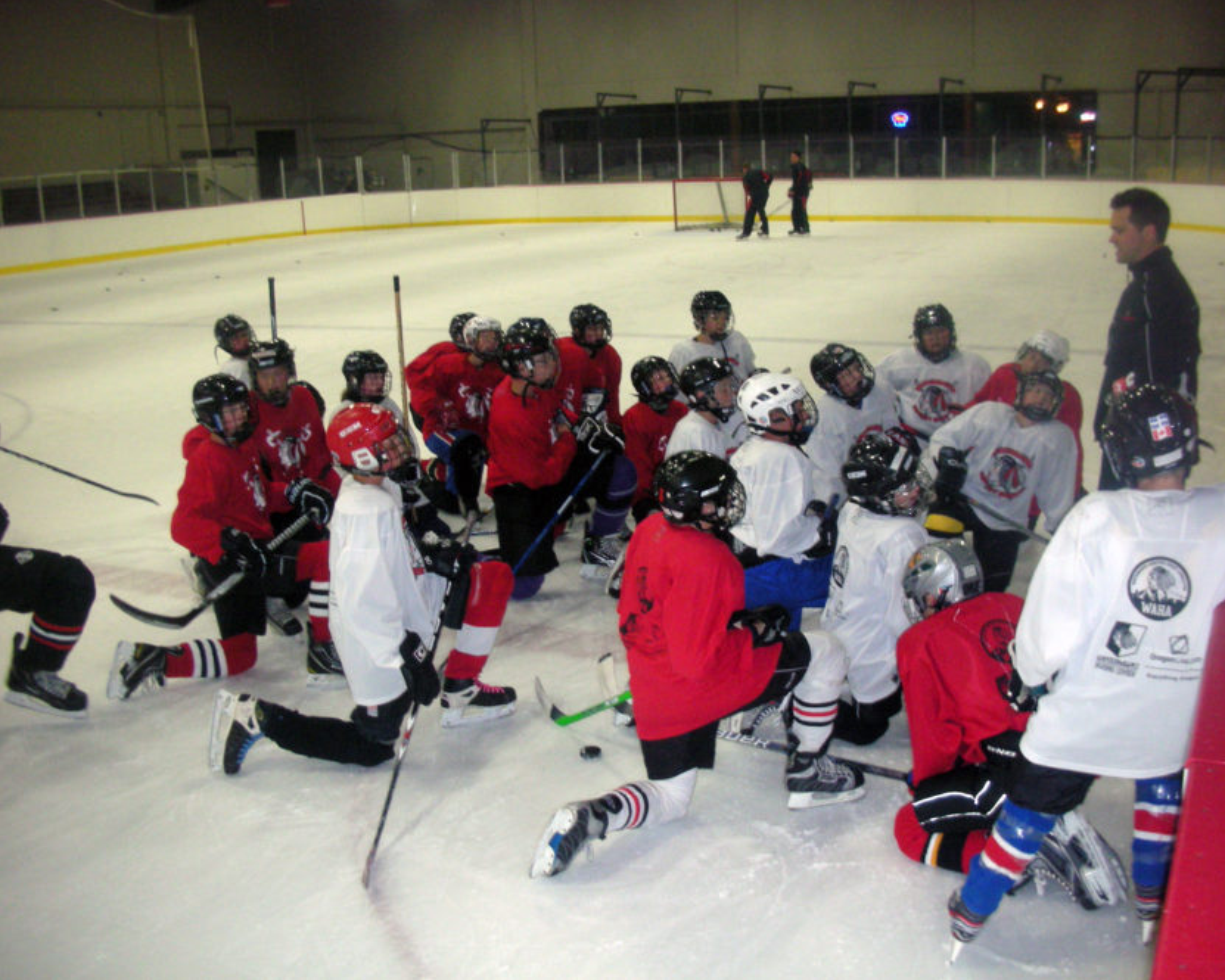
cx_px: 604
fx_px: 1342
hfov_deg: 49.1
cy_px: 484
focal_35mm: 37
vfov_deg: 40.1
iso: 226
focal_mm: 5.8
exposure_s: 1/60
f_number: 2.8
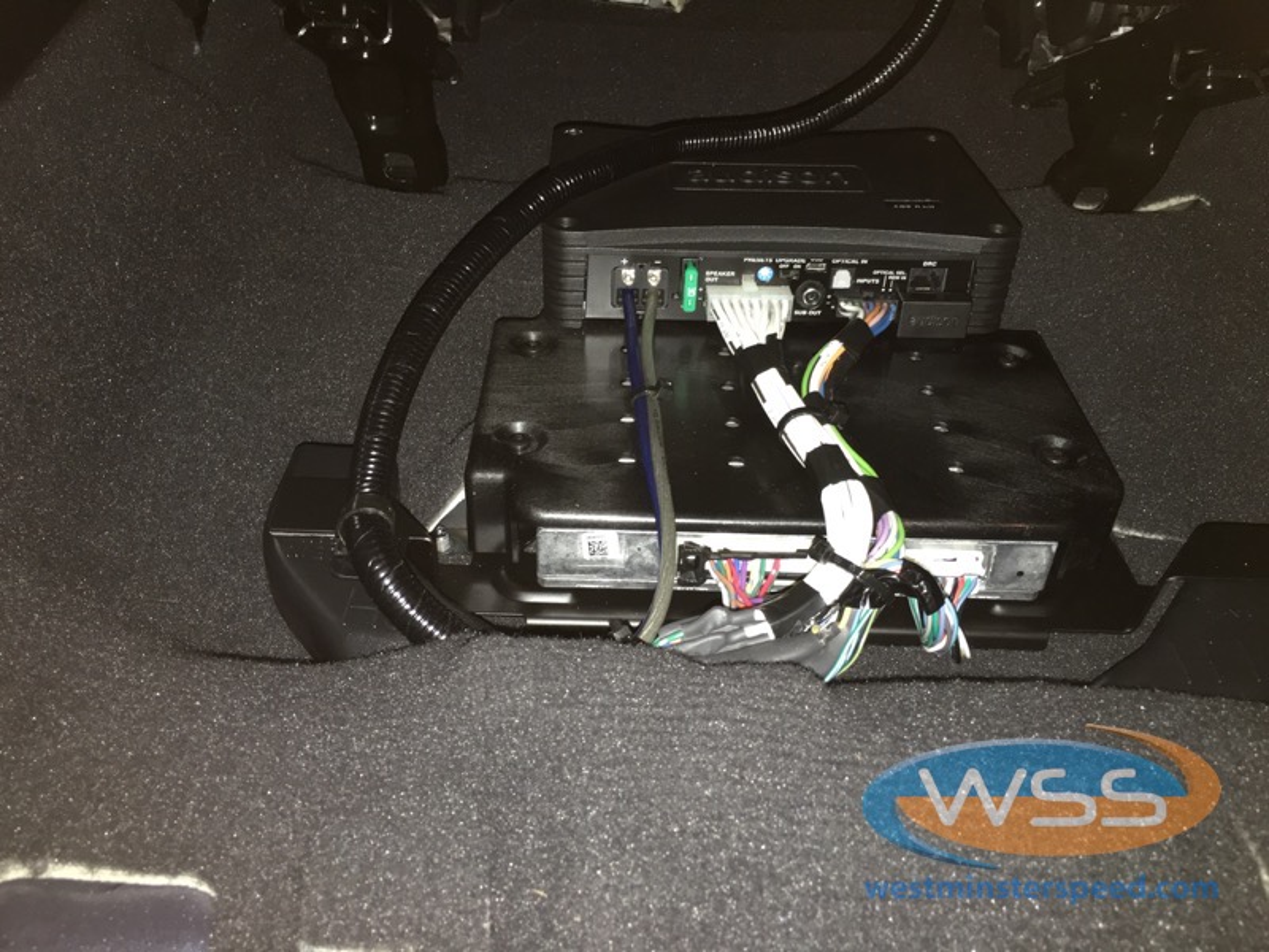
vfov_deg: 48.2
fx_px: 1063
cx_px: 634
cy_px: 476
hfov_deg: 61.7
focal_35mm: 29
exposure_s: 1/16
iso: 80
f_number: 2.2
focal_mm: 4.15
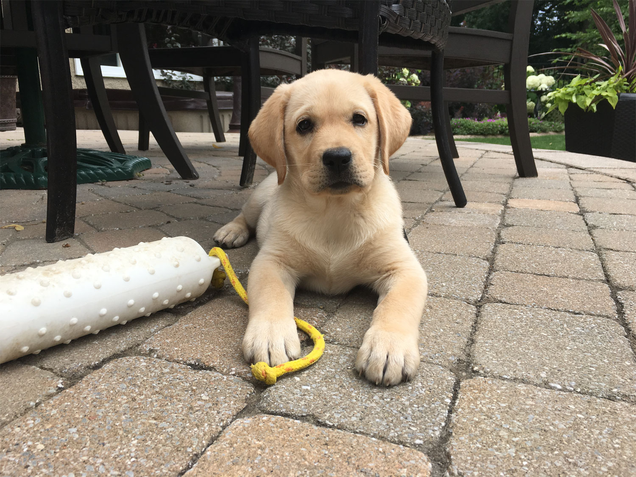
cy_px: 238
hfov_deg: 61.7
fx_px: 533
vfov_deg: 48.2
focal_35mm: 29
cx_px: 318
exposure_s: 1/668
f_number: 2.2
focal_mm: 4.15
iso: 25
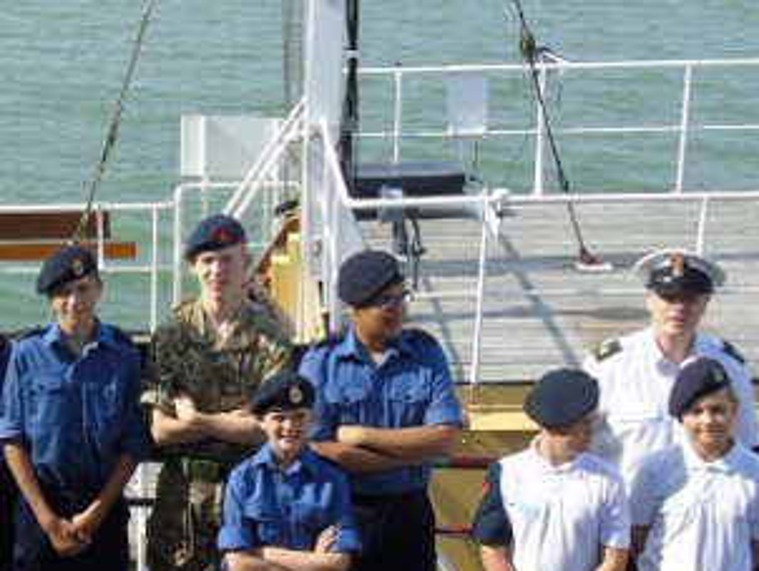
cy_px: 282
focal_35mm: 72
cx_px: 121
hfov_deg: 26.4
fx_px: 1580
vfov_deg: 20.5
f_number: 3.8
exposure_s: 1/500
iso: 80
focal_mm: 6.1
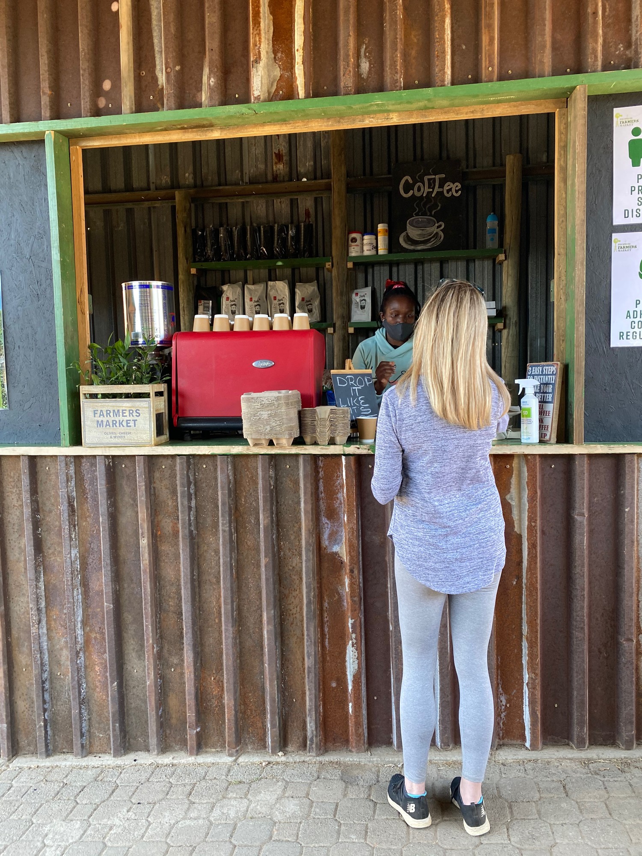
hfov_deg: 53.1
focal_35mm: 26
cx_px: 321
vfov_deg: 67.3
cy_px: 428
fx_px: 643
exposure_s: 1/112
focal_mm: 4.25
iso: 125
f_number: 1.8
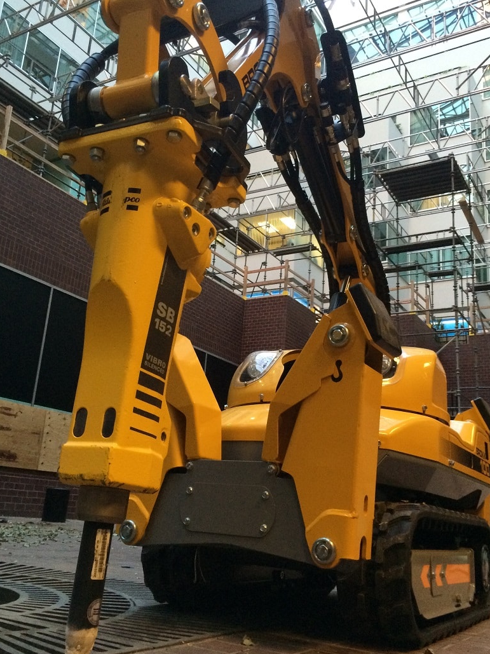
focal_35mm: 35
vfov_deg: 52.6
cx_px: 237
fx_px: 661
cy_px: 320
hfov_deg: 40.7
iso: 250
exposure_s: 1/30
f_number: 2.2
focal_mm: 4.12
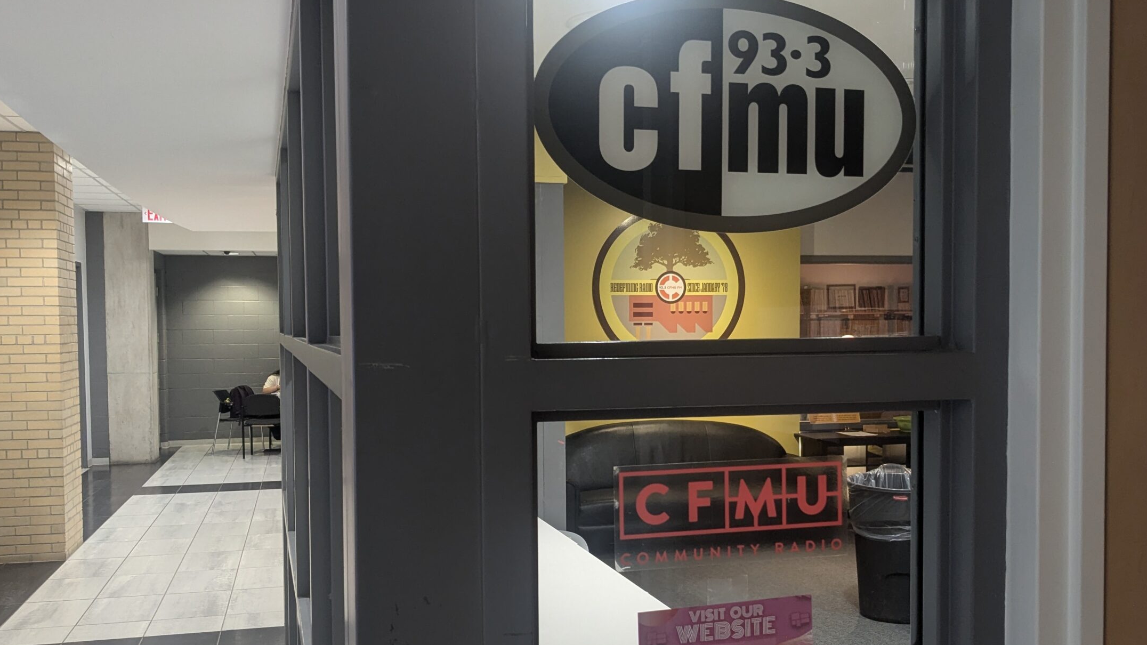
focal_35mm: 35
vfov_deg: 33.6
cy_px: 371
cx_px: 549
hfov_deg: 56.6
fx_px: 1064
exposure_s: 1/24
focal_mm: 4.38
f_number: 1.73
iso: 85
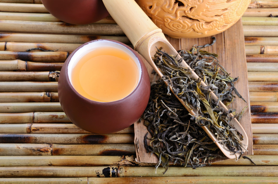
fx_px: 983
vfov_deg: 10.7
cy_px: 92
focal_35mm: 128
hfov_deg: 16.1
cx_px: 139
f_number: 14
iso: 100
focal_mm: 85
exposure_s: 1/250
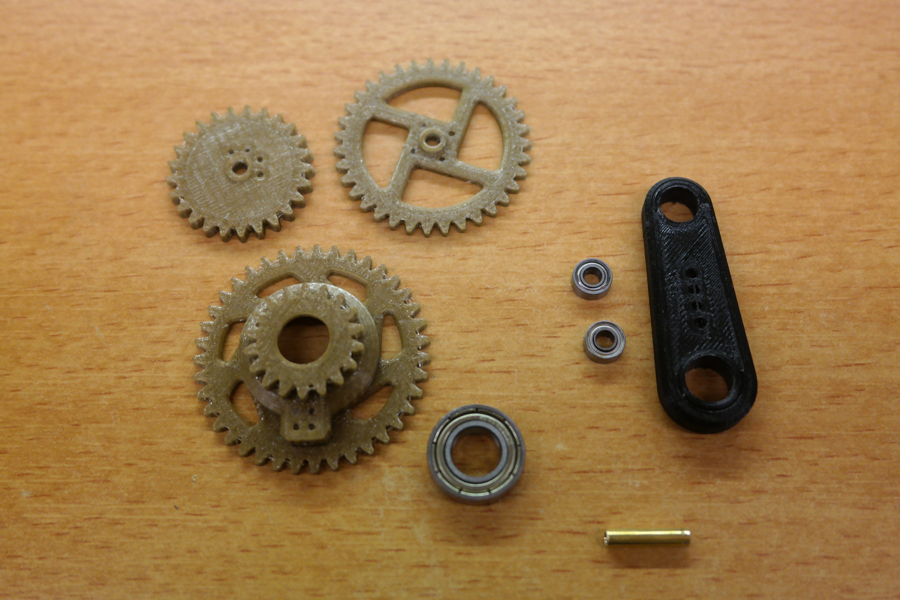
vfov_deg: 31.2
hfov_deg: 45.4
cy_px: 300
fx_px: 1075
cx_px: 450
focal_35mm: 43
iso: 800
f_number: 4
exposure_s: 1/50
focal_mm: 28
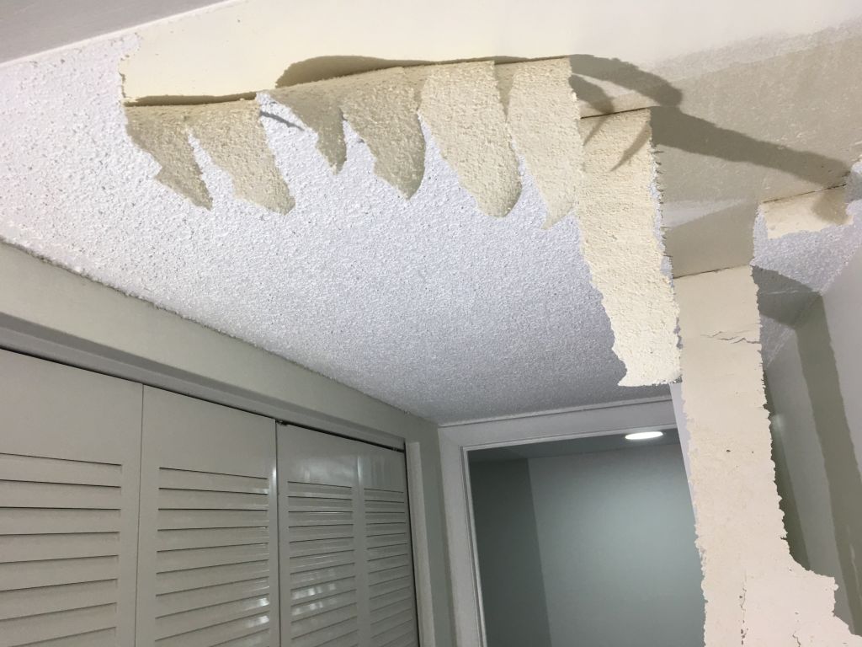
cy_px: 324
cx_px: 431
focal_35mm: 29
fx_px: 722
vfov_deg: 48.2
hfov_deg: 61.7
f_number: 2.2
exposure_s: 1/40
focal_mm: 4.15
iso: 25
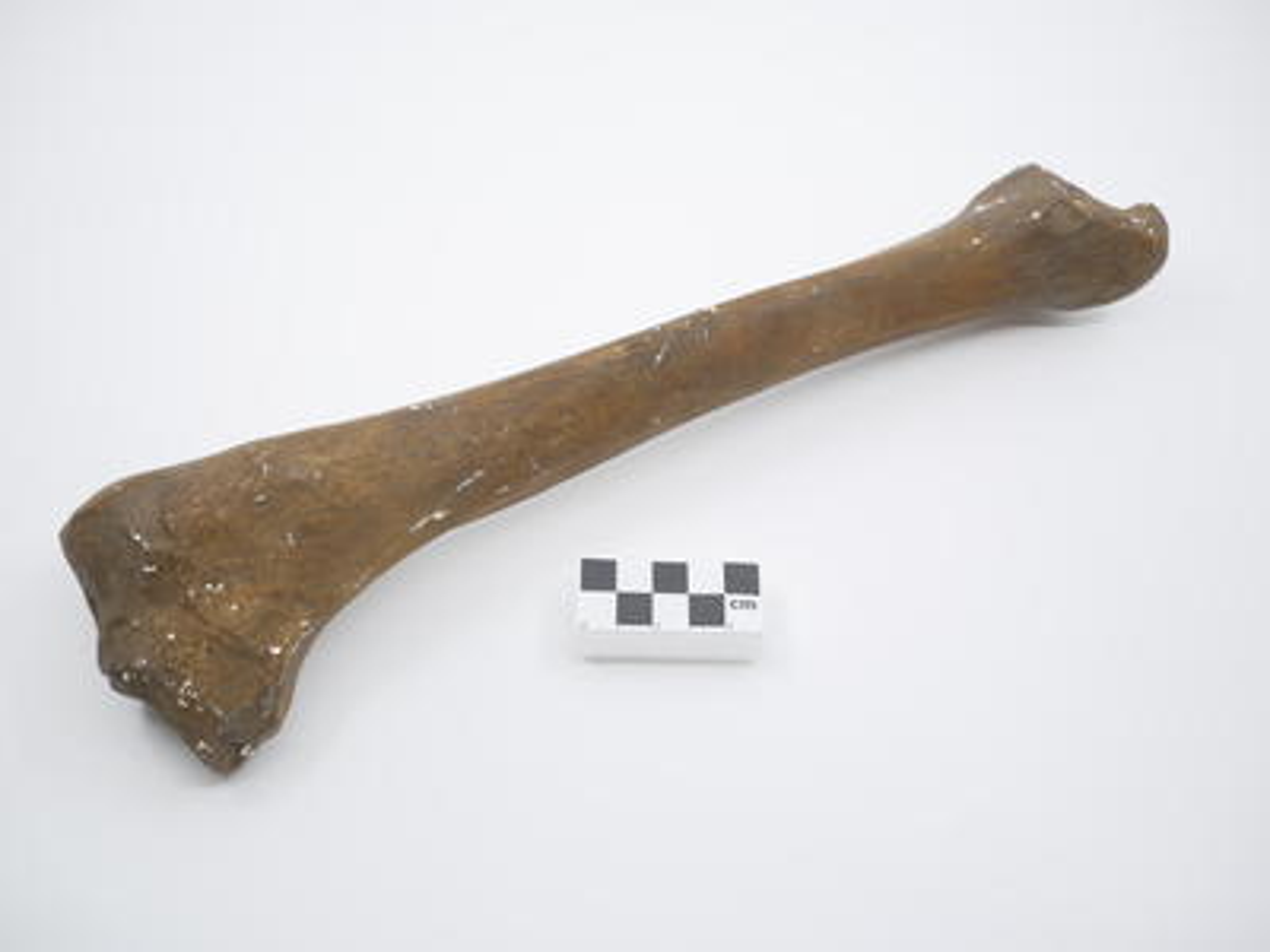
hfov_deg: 42.9
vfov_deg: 32.9
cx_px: 635
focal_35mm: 44
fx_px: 1614
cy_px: 476
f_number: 7.1
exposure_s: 1/50
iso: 200
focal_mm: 22
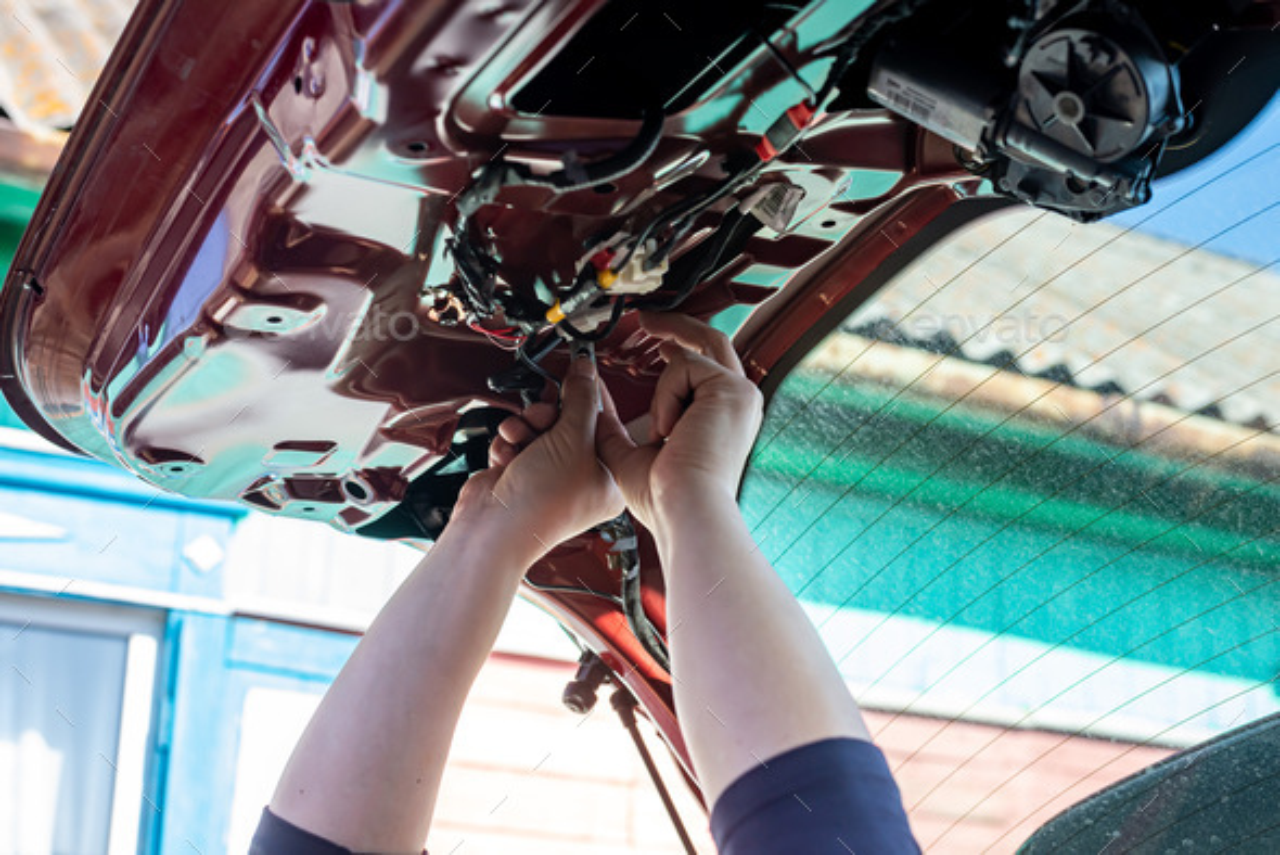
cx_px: 640
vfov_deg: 27.0
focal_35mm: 50
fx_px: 1779
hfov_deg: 39.6
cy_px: 428
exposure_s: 1/1000
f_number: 5
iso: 640
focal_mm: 50
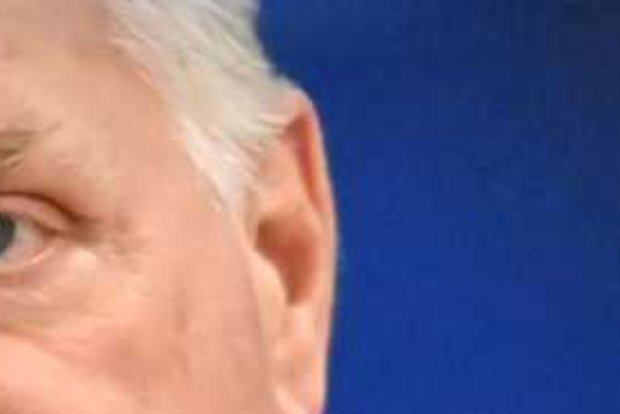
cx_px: 402
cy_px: 16
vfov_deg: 0.9
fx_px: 25556
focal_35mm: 1484
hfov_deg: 1.4
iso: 25600
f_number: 2.8
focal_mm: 200
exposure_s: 1/4000
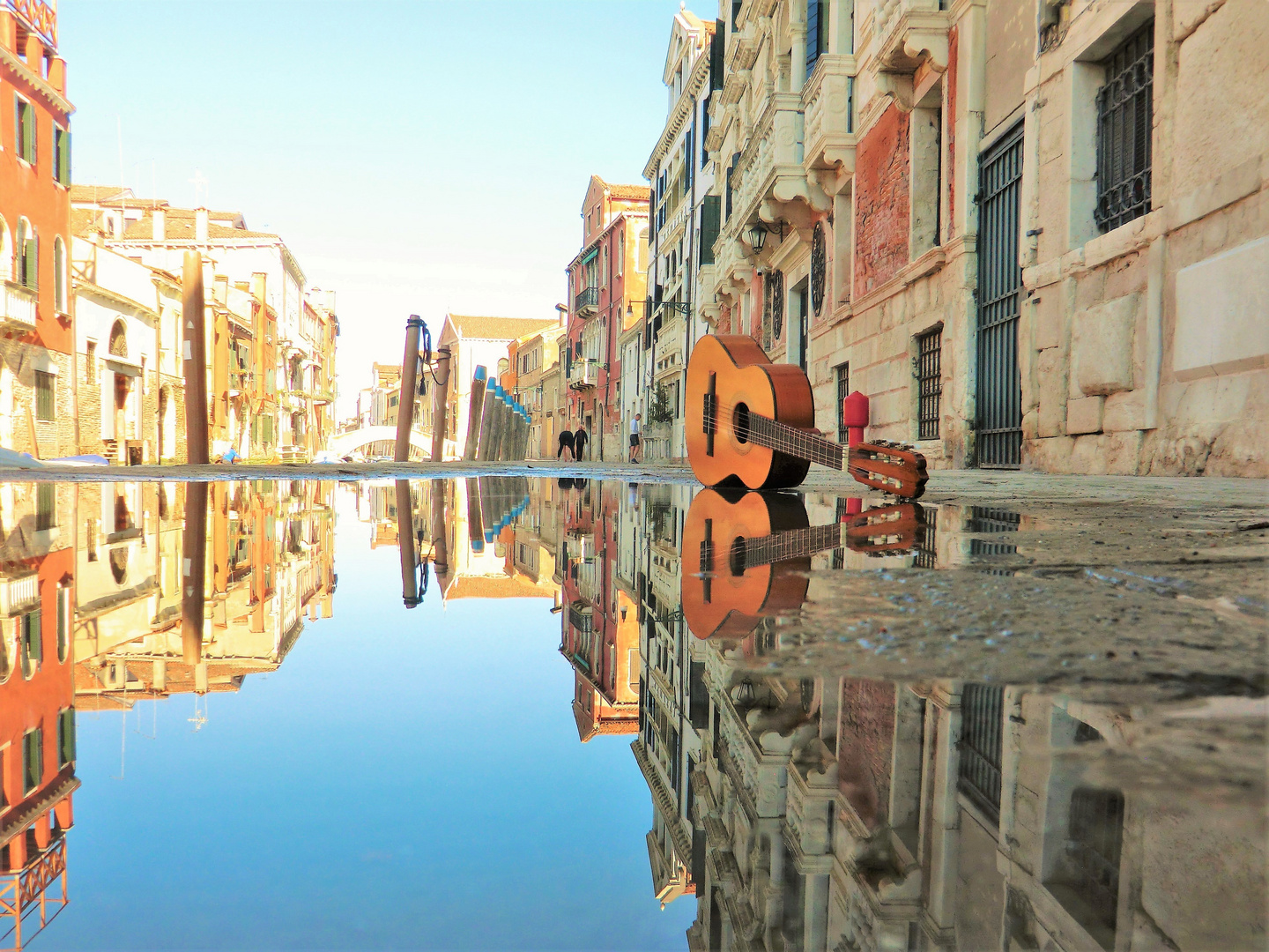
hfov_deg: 61.7
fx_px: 1063
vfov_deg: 48.2
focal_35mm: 29
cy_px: 476
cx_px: 634
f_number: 3.5
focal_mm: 5.2
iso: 64
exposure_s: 1/250
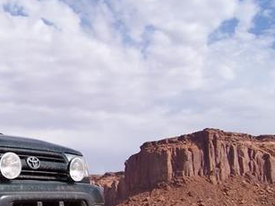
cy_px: 162
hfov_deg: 24.7
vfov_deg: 19.4
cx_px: -4
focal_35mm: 75
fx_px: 596
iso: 64
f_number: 4
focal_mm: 5.85
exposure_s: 1/640
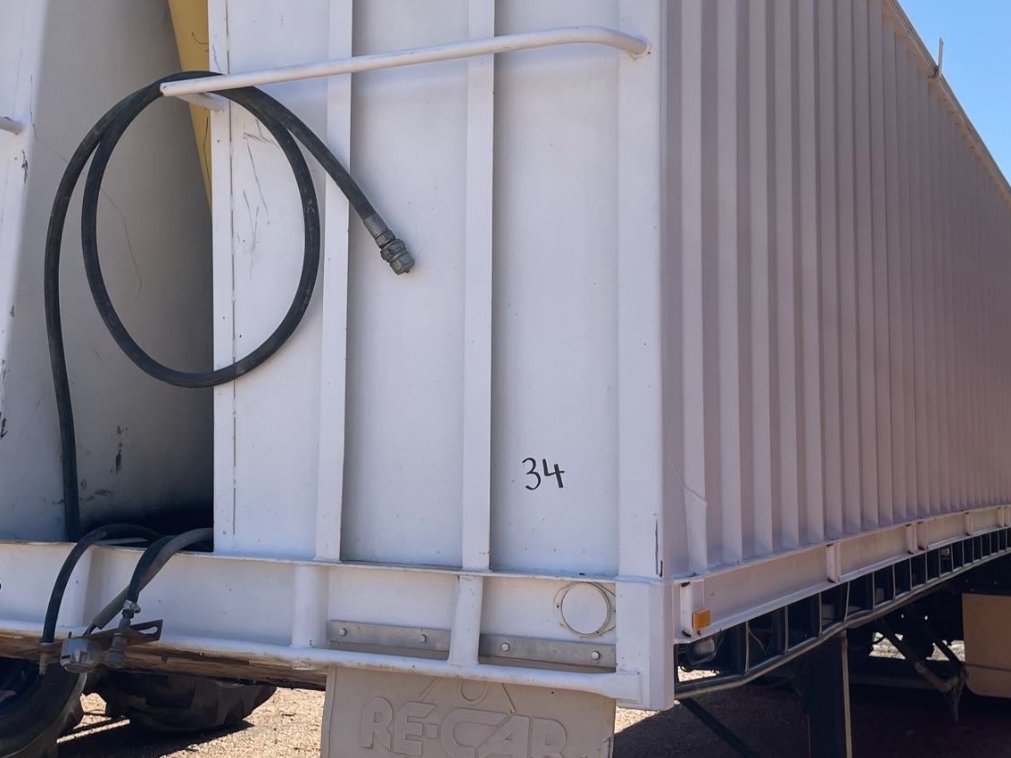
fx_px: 1373
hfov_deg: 40.3
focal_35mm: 47
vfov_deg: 30.7
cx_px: 430
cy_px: 260
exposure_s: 1/2817
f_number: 1.6
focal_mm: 4.2
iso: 32
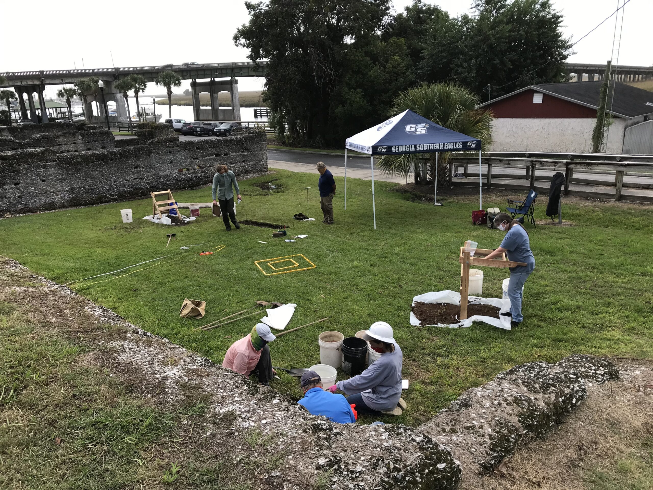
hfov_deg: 63.4
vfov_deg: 49.7
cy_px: 245
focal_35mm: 28
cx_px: 326
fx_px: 528
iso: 20
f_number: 1.8
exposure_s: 1/694
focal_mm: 3.99
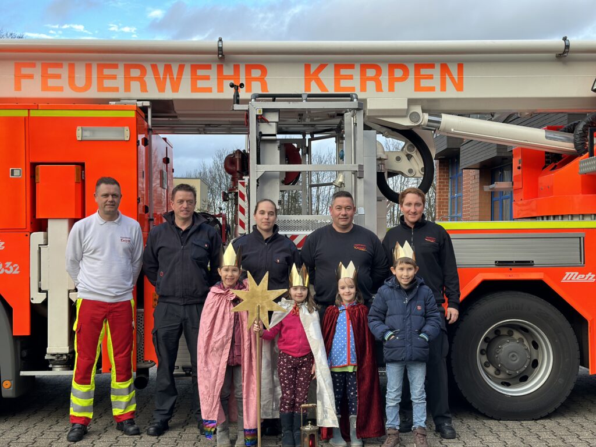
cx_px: 298
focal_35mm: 48
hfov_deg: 39.7
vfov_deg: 30.3
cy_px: 224
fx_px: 826
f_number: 1.78
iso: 80
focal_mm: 6.86
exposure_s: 1/503
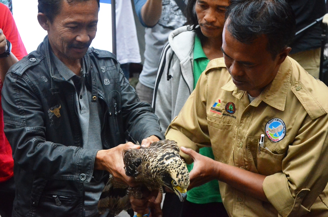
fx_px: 655
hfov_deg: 28.1
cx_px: 164
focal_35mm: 72
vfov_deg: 18.8
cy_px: 108
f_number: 4.8
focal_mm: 48
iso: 5000
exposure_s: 1/80
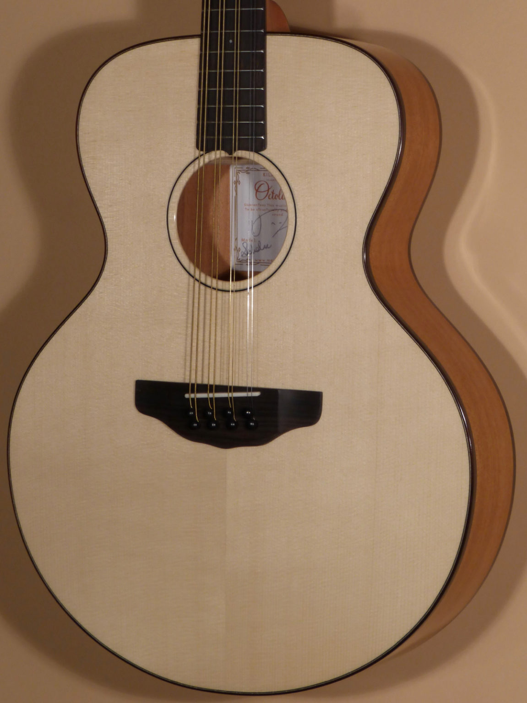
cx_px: 264
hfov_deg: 17.4
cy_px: 352
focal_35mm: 85
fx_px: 1726
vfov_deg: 23.0
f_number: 5.2
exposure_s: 1/125
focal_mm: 15.1
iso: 100
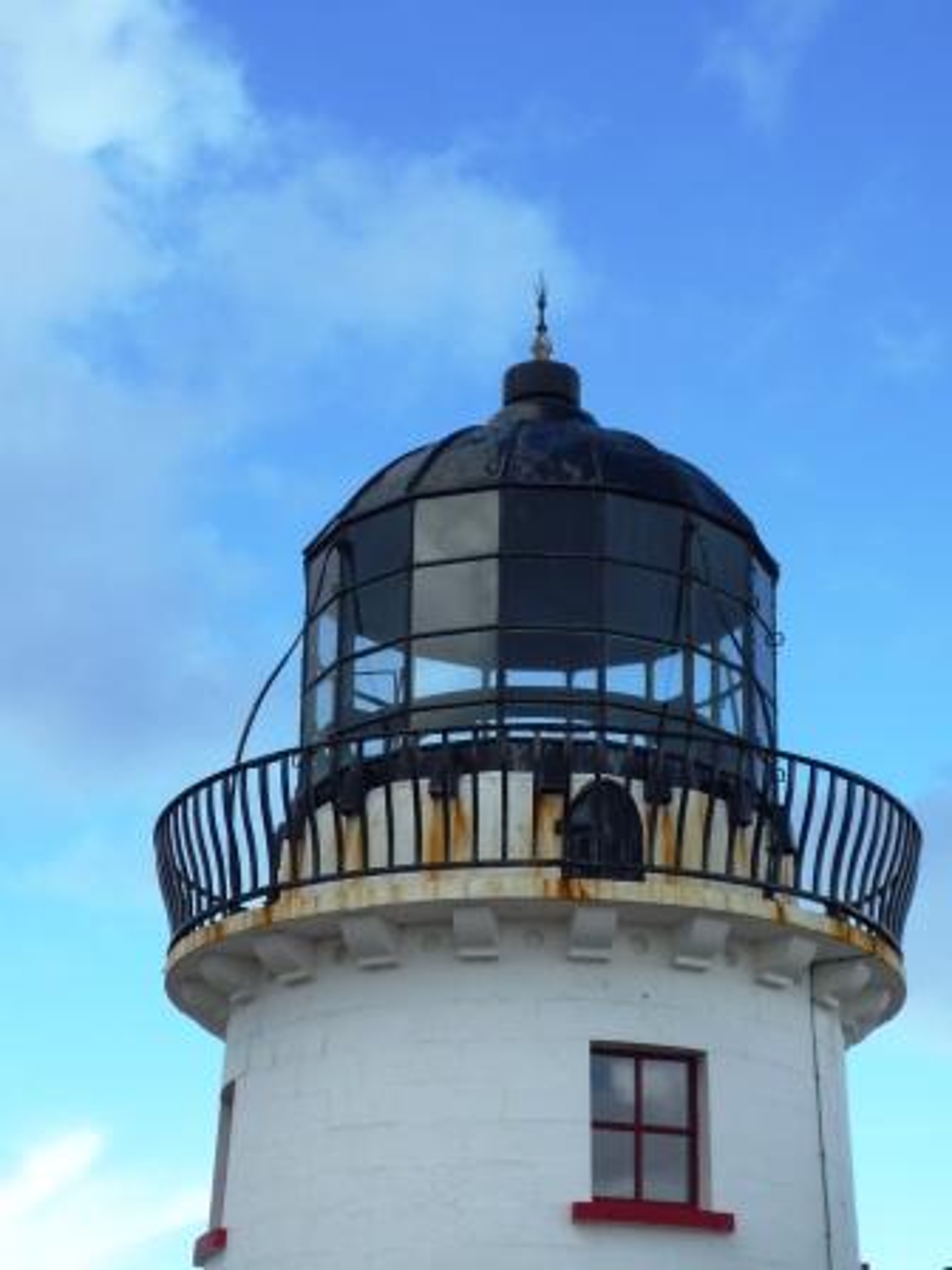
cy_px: 635
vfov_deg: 26.3
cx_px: 476
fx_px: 2714
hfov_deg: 19.9
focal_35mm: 74
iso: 80
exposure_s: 1/400
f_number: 4.3
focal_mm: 8.3
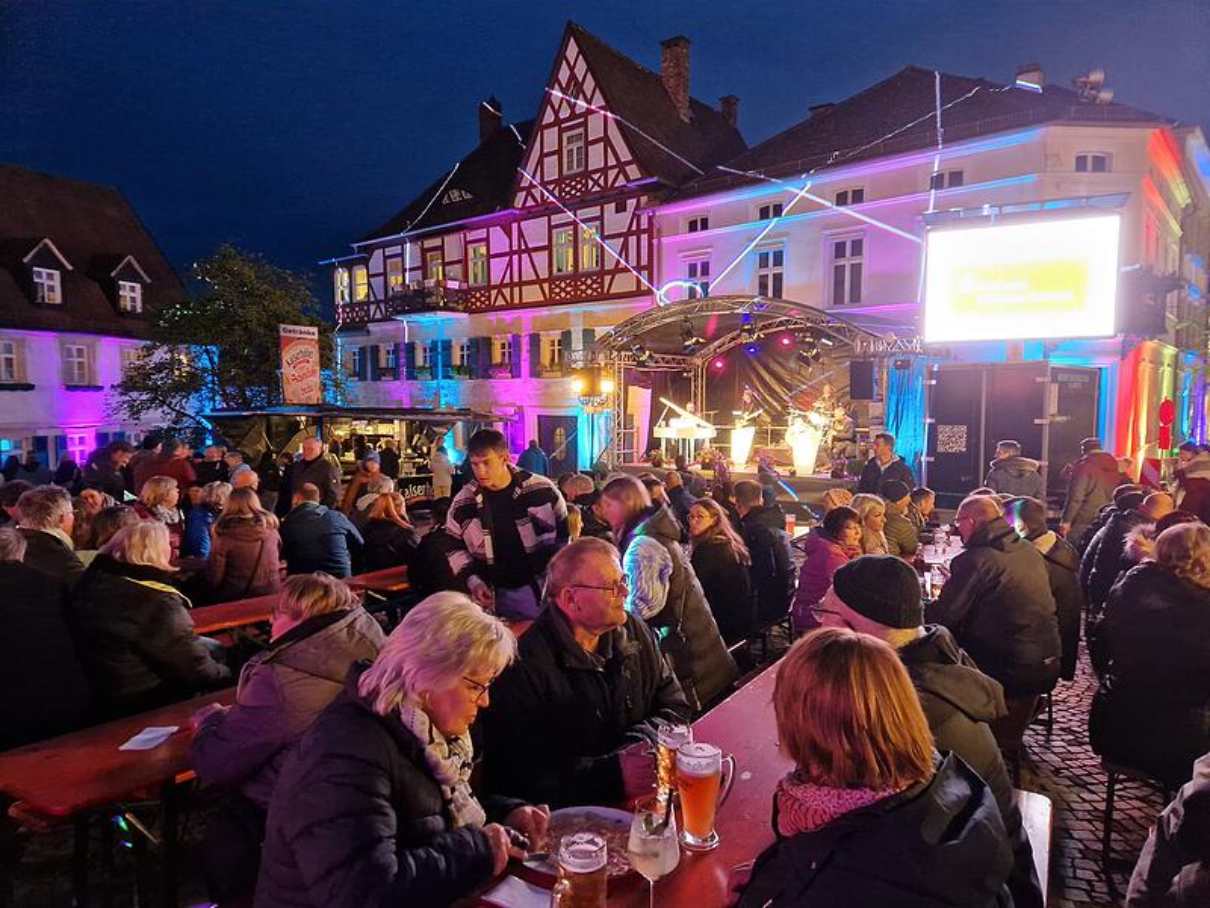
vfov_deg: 58.9
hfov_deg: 73.9
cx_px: 605
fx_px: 804
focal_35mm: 23
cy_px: 454
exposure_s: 1/24
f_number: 1.8
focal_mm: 5.4
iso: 640
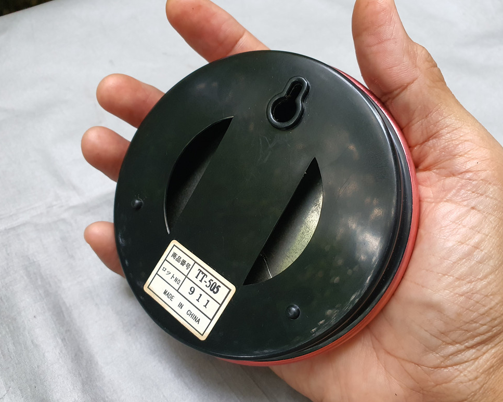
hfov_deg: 62.2
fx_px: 417
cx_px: 258
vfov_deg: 51.5
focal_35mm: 28
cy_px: 199
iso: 500
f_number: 2.4
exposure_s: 1/50
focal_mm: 4.3
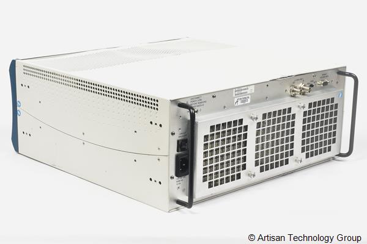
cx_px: 184
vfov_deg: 34.2
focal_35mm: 39
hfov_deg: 49.6
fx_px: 398
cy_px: 122
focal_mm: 26
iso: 200
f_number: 13
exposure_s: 1/160
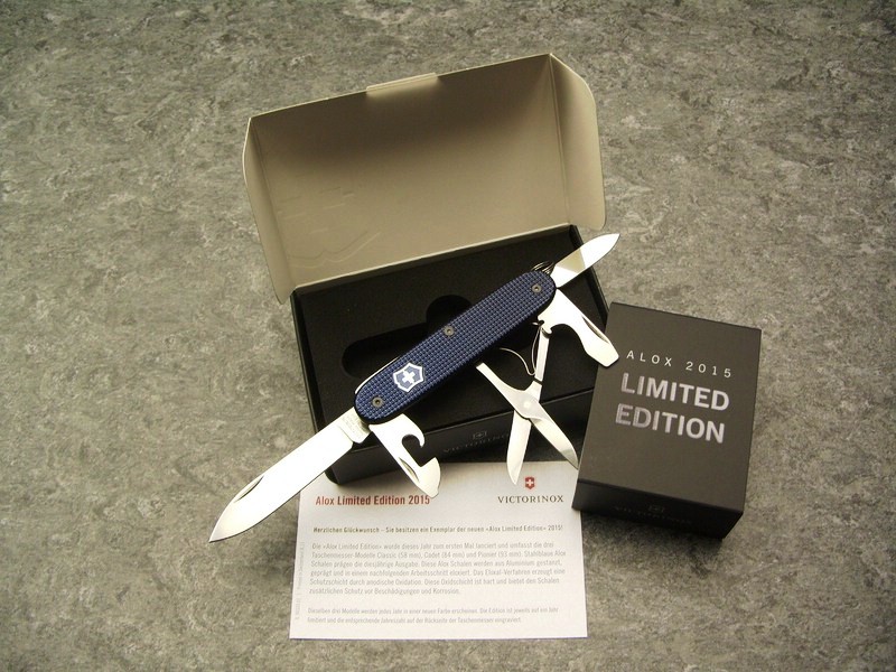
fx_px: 906
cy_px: 336
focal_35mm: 35
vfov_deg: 40.7
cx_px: 448
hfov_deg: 52.6
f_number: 2.8
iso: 120
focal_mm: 7.8
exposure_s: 1/45
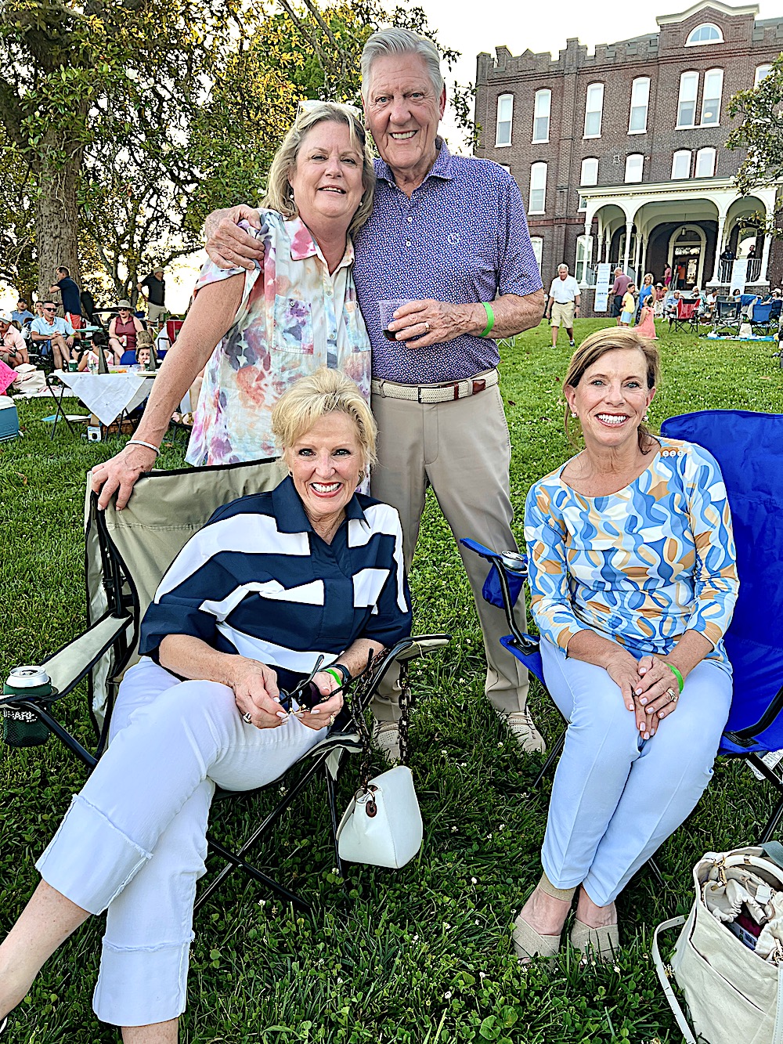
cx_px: 392
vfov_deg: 67.3
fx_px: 784
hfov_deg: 53.1
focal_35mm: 26
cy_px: 522
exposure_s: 1/190
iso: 40
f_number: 1.5
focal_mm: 5.7
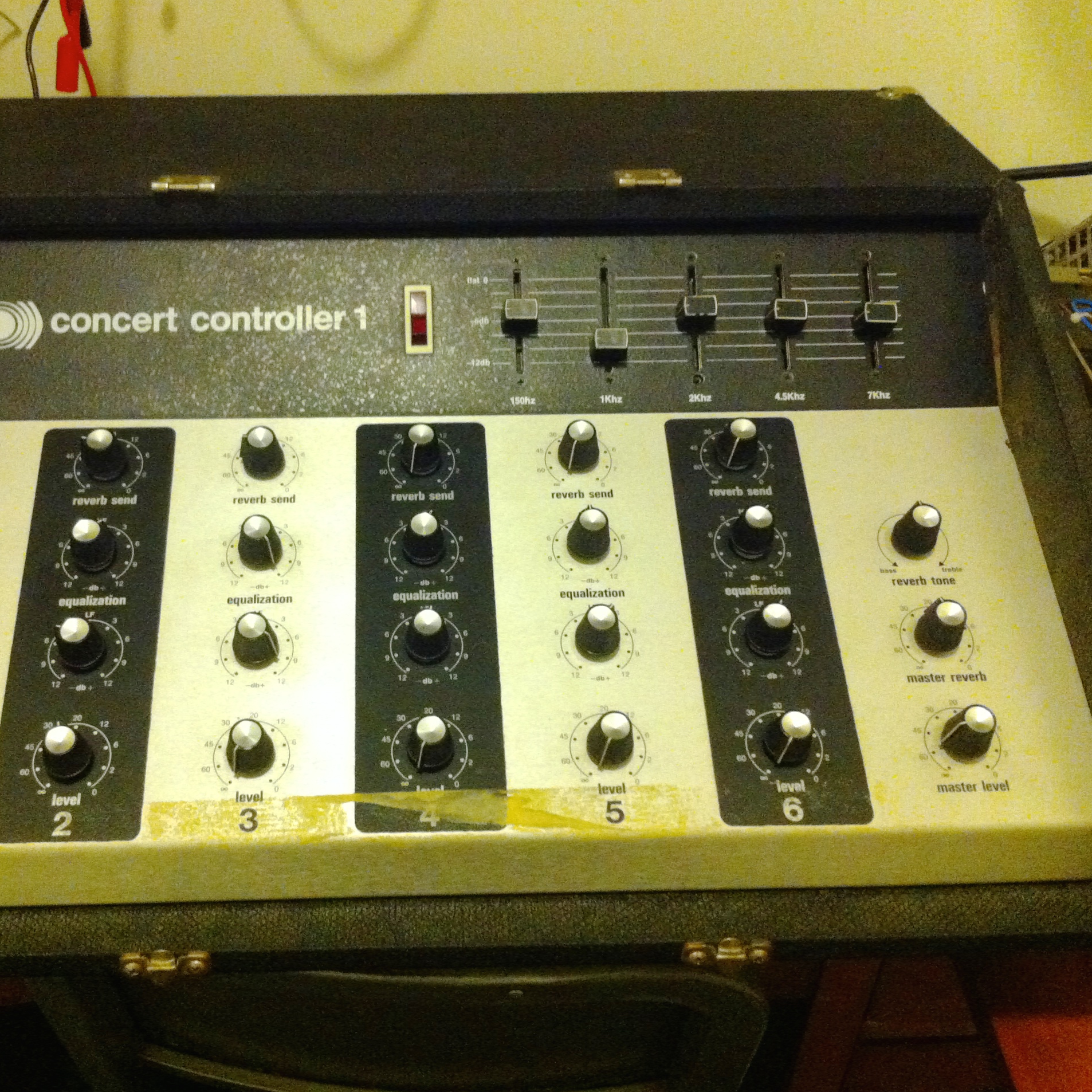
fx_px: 1499
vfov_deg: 40.0
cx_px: 436
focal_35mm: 42
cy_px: 540
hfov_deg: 39.9
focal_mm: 3.85
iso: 800
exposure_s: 1/15
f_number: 2.8
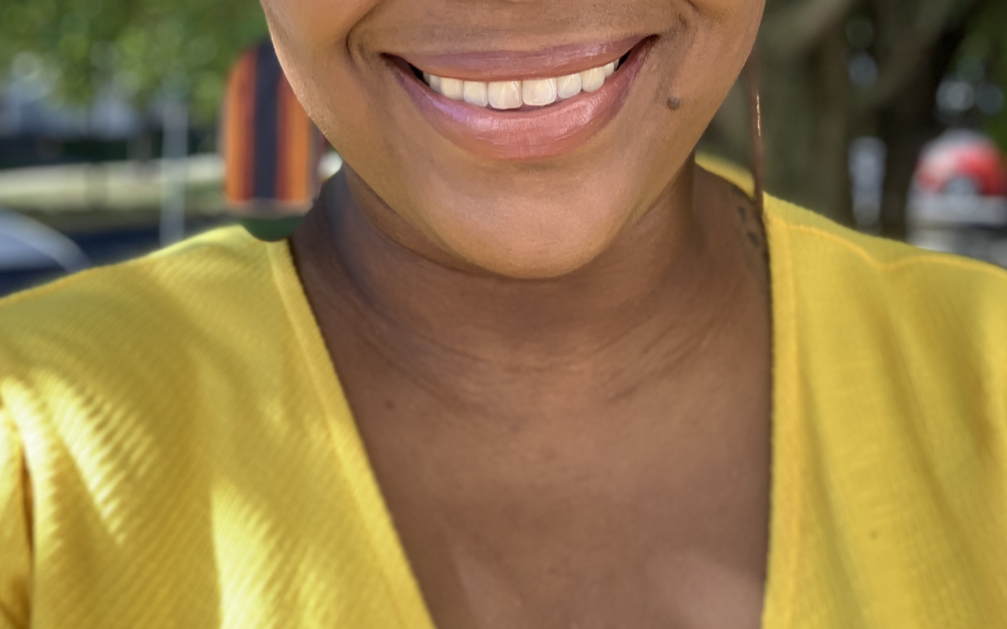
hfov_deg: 43.5
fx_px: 1262
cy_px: 29
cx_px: 505
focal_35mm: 46
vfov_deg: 26.7
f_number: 2.2
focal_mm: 2.87
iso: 16
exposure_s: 1/134
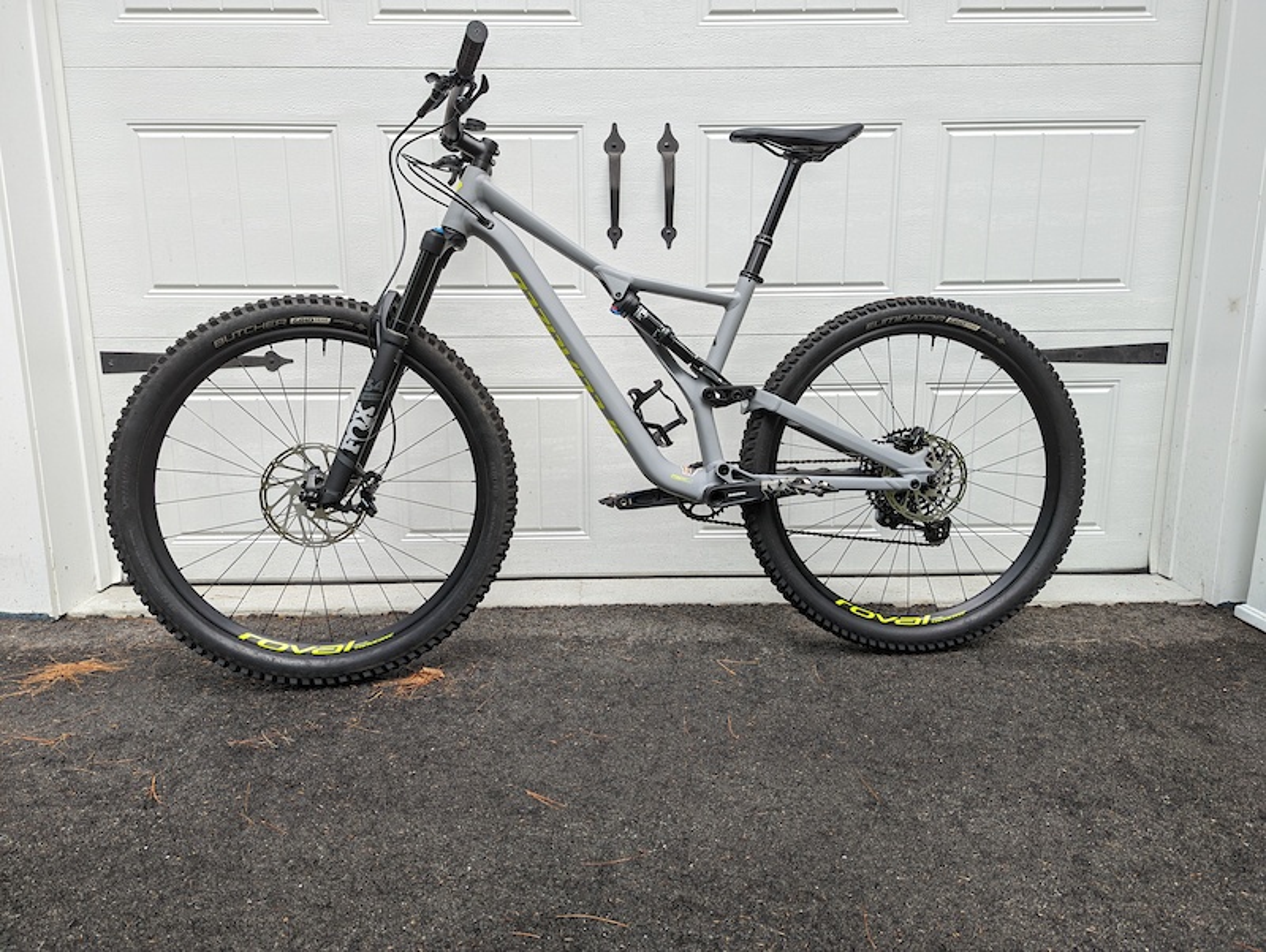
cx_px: 633
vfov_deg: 56.9
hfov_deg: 71.5
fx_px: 879
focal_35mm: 24
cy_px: 476
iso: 59
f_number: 1.85
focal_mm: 6.81
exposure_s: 1/220
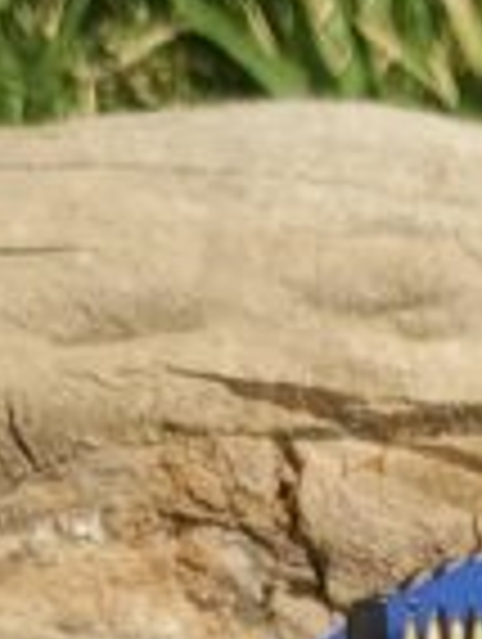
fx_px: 3461
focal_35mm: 187
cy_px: 1984
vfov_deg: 8.6
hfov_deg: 7.8
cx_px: 676
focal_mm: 4.3
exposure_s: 1/5000
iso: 50
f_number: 1.5
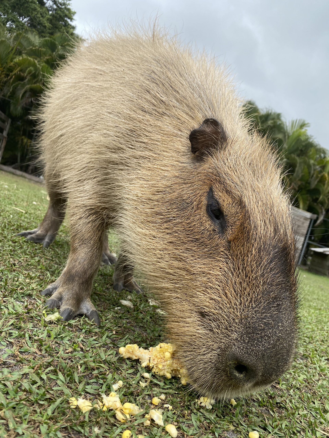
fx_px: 329
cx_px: 164
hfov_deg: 53.1
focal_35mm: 26
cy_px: 219
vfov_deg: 67.3
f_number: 1.8
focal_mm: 4.25
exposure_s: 1/1838
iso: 32
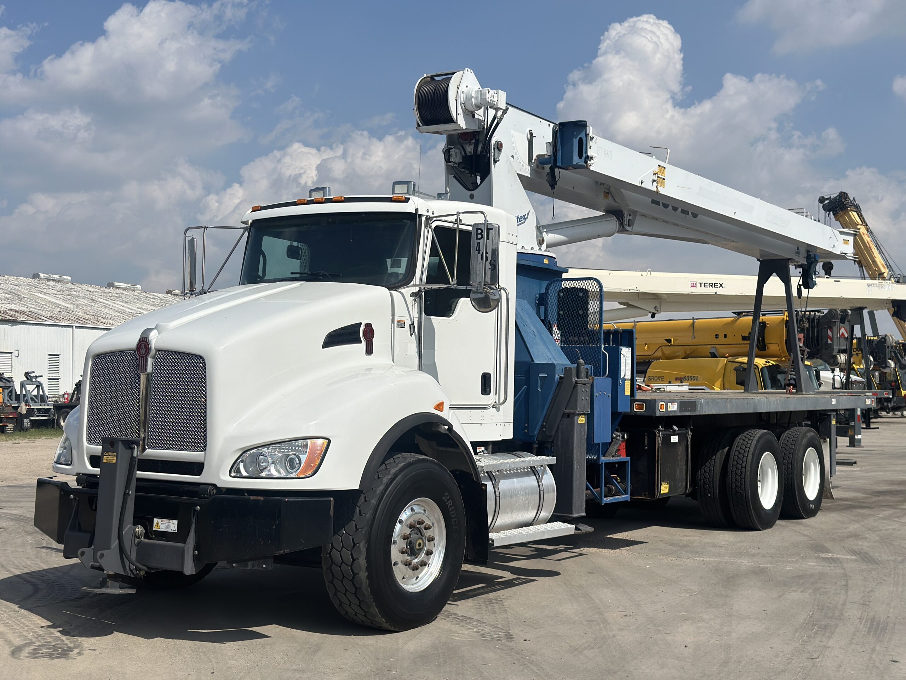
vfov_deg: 30.3
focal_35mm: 48
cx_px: 453
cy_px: 340
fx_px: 1256
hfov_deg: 39.7
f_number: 1.78
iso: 100
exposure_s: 1/15873
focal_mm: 6.86
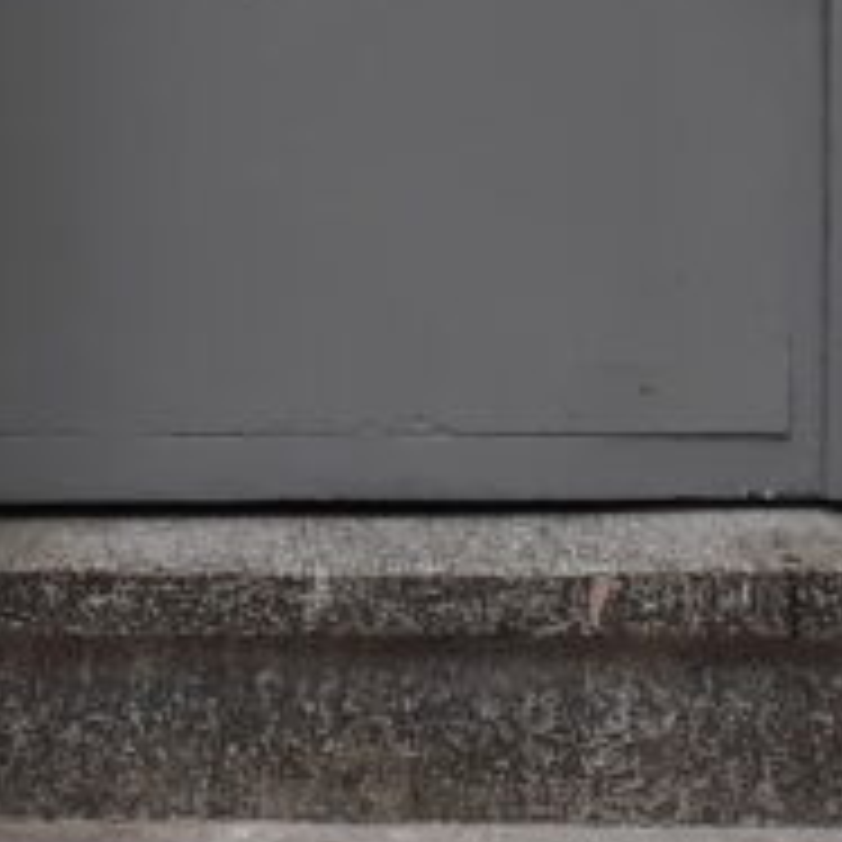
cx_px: -297
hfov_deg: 12.8
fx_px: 3605
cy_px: -675
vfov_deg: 12.2
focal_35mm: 131
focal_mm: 3.71
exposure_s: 1/100
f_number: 1.7
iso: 64
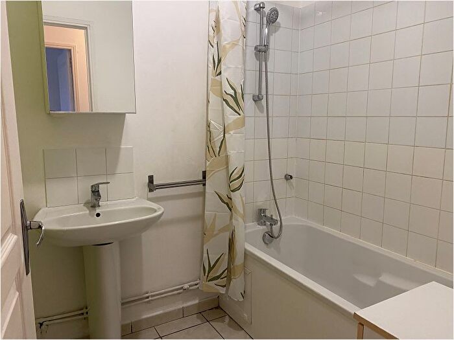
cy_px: 170
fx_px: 341
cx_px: 227
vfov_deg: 53.1
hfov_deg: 67.3
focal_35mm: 26
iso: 100
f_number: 1.8
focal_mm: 4.25
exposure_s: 1/50
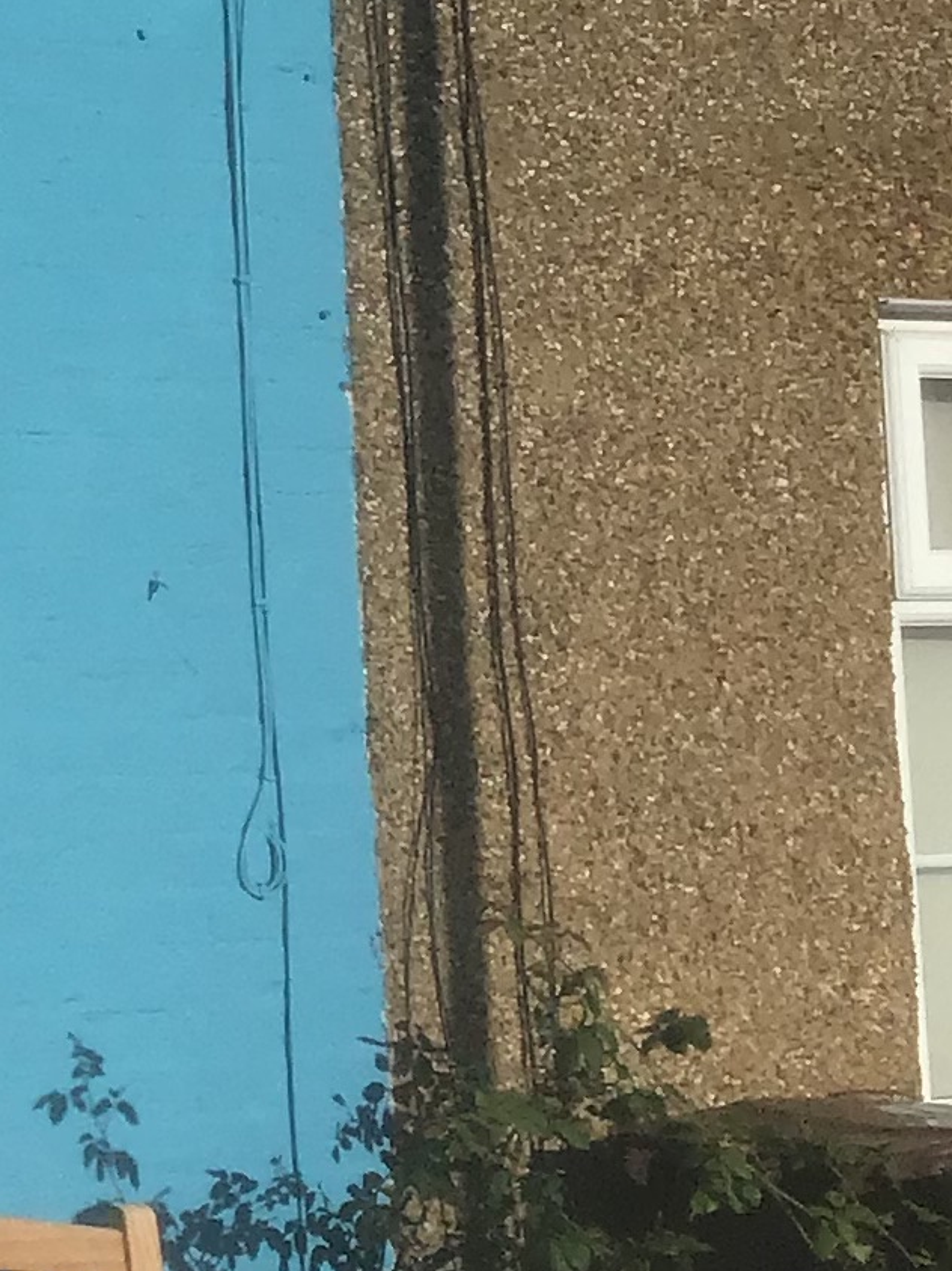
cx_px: -868
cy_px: 467
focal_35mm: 120
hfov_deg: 11.3
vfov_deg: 16.4
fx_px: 4401
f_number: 2.4
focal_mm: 3.3
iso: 25
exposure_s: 1/3891
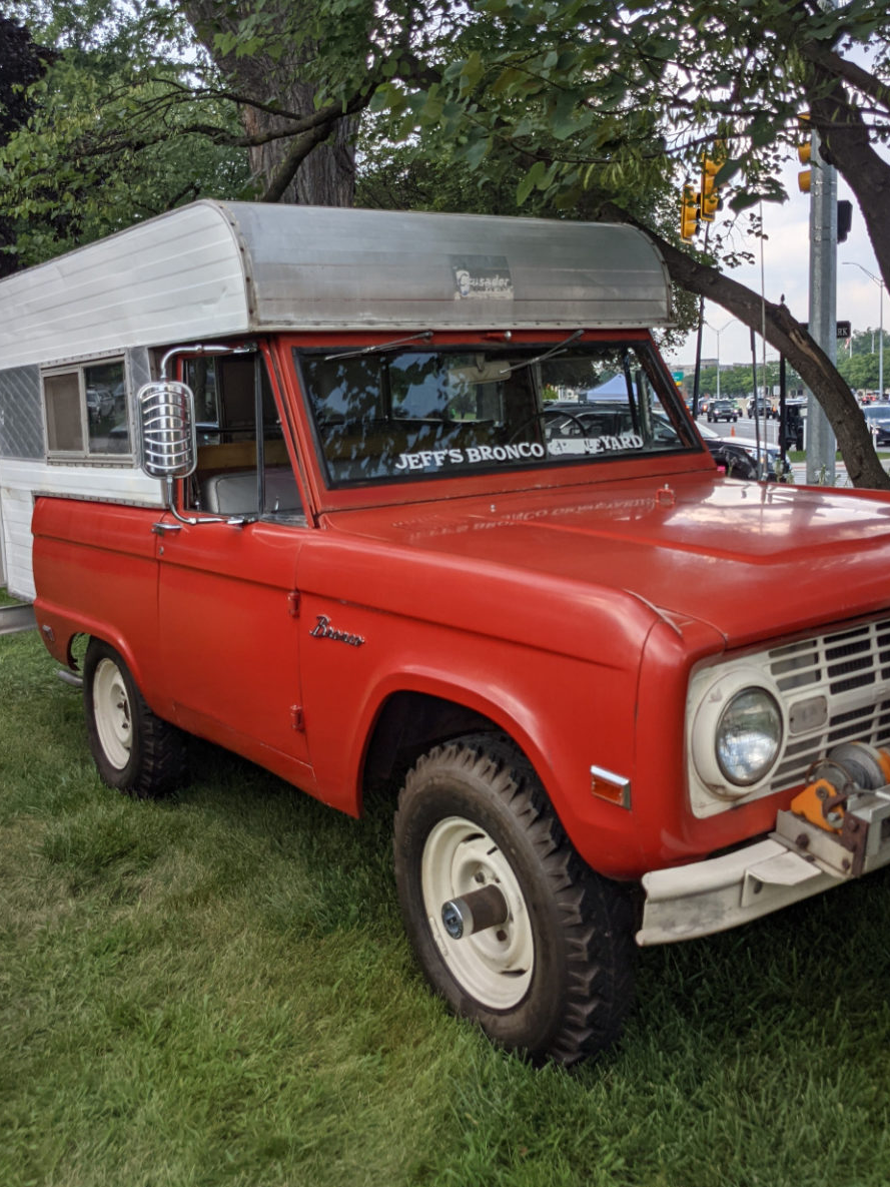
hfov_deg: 40.7
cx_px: 485
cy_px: 497
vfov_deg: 52.4
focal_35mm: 35
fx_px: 1200
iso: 43
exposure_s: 1/1117
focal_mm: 4.38
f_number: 1.73
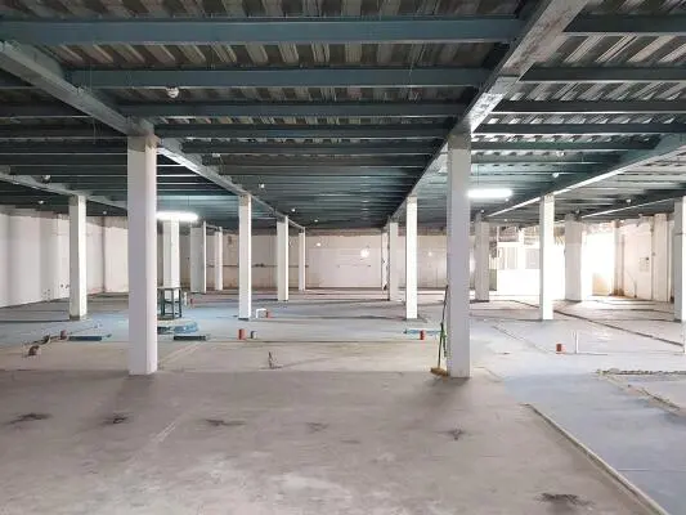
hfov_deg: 60.0
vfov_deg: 46.8
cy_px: 258
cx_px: 343
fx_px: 595
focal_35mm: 30
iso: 1000
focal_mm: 4.6
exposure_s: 1/25
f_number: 1.8
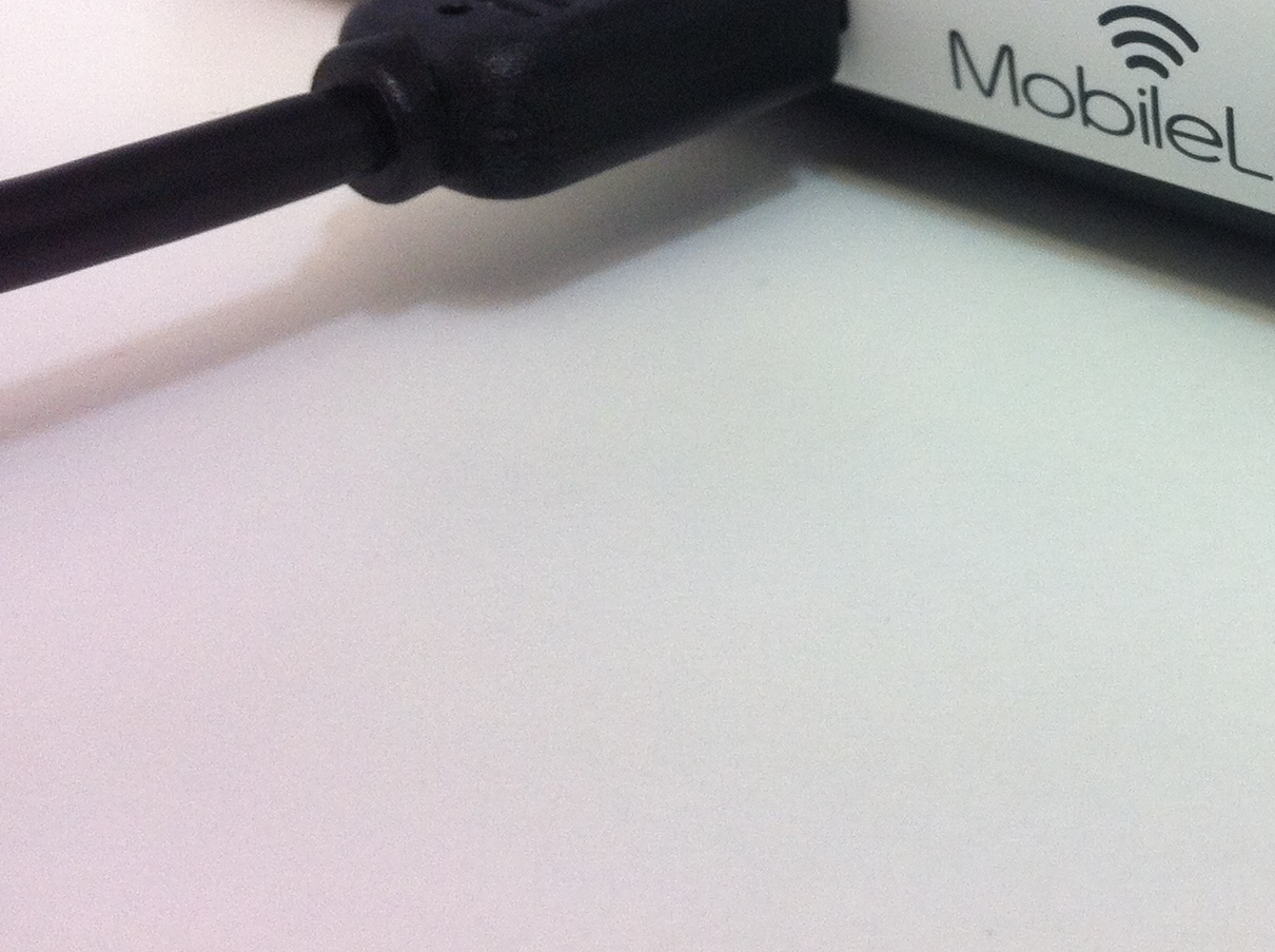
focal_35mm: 75
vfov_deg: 19.4
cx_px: 1196
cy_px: 224
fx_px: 2758
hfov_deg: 25.1
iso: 100
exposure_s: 1/15
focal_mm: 3.85
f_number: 2.8
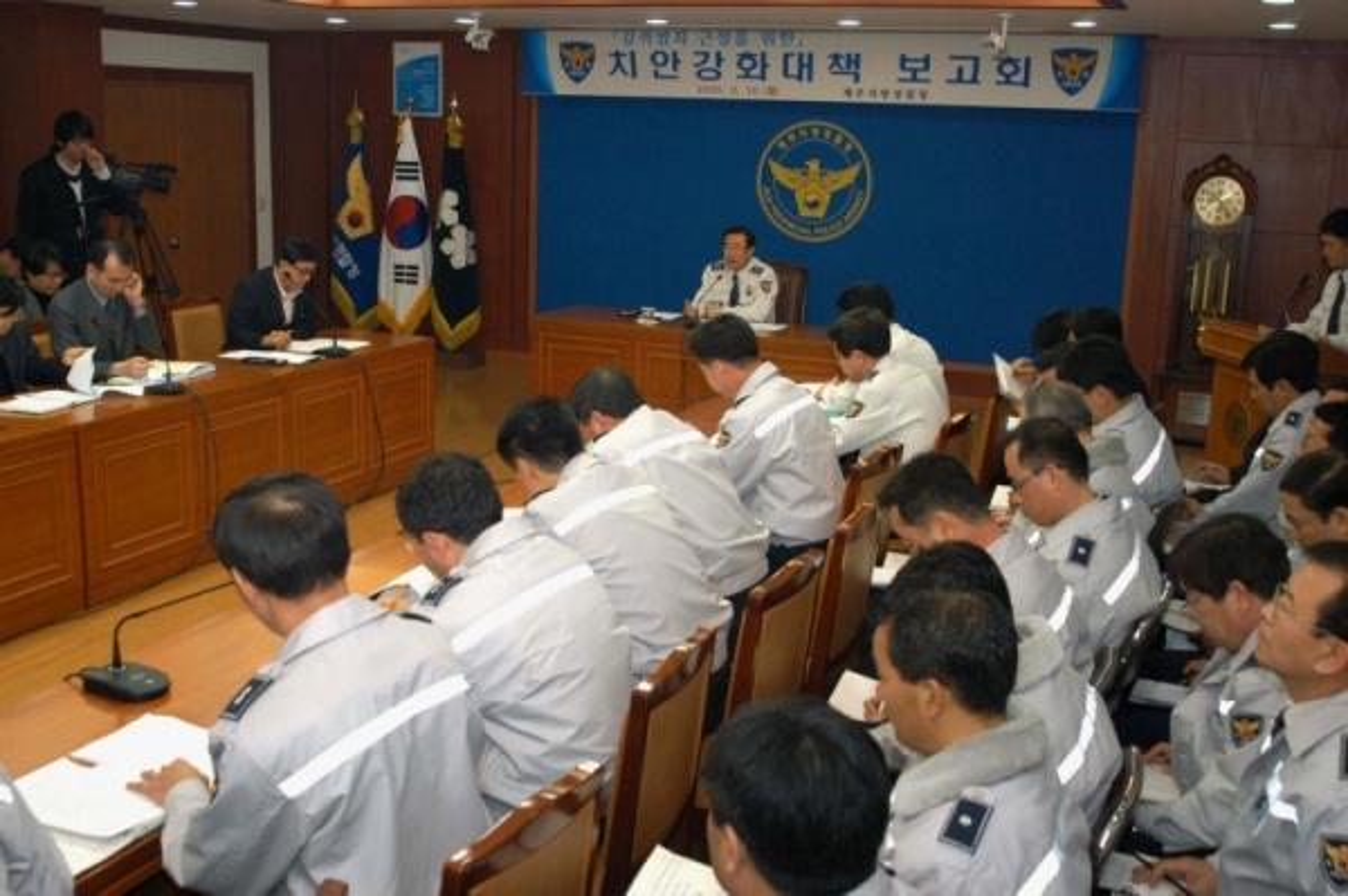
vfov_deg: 34.2
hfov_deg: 49.6
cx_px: 674
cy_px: 448
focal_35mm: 39
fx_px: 1459
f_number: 6.3
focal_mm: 26
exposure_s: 1/60
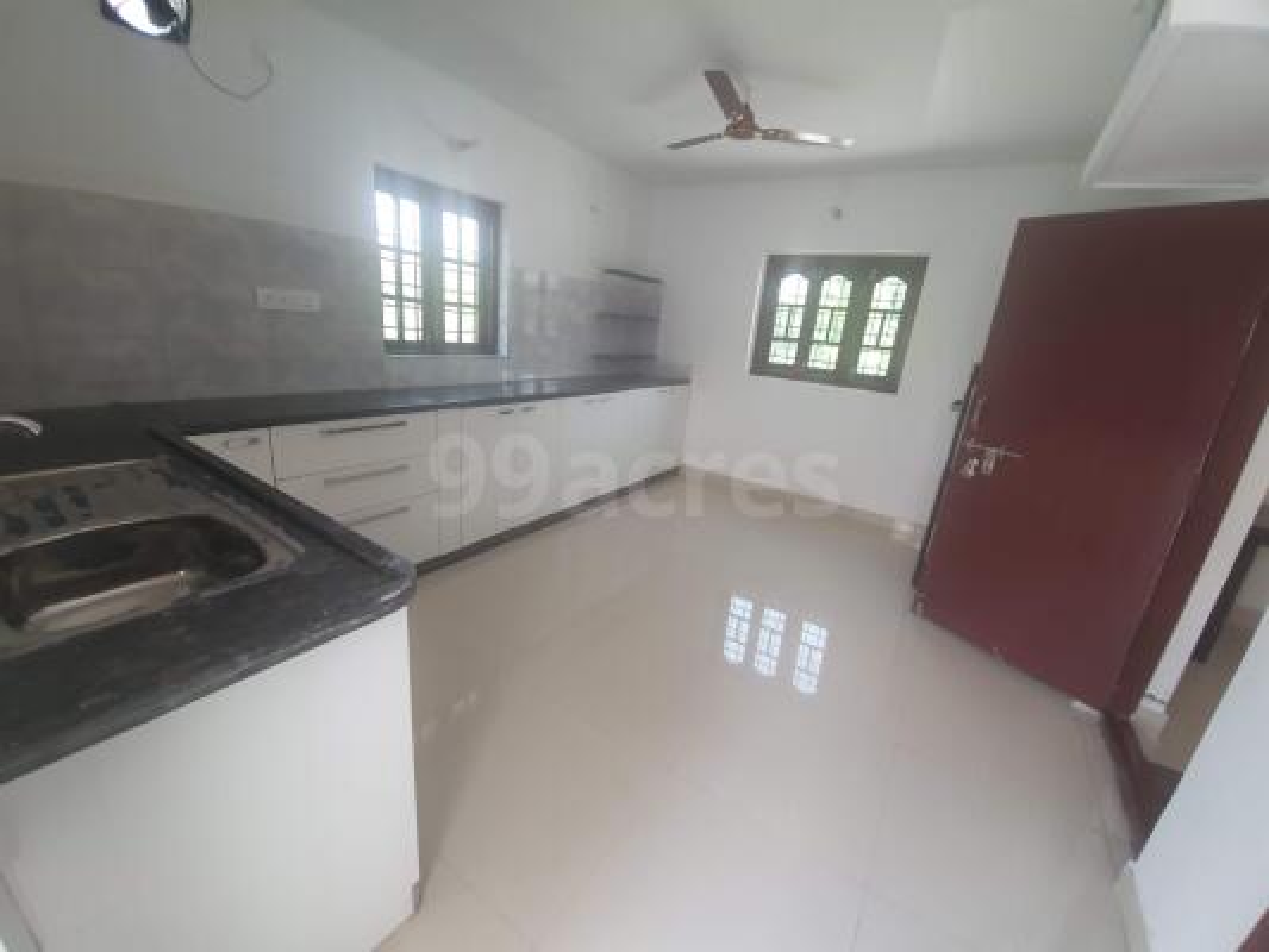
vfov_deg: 89.9
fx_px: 477
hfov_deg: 106.2
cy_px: 476
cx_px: 634
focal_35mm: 13
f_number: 2.2
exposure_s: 1/50
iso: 125
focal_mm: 1.8
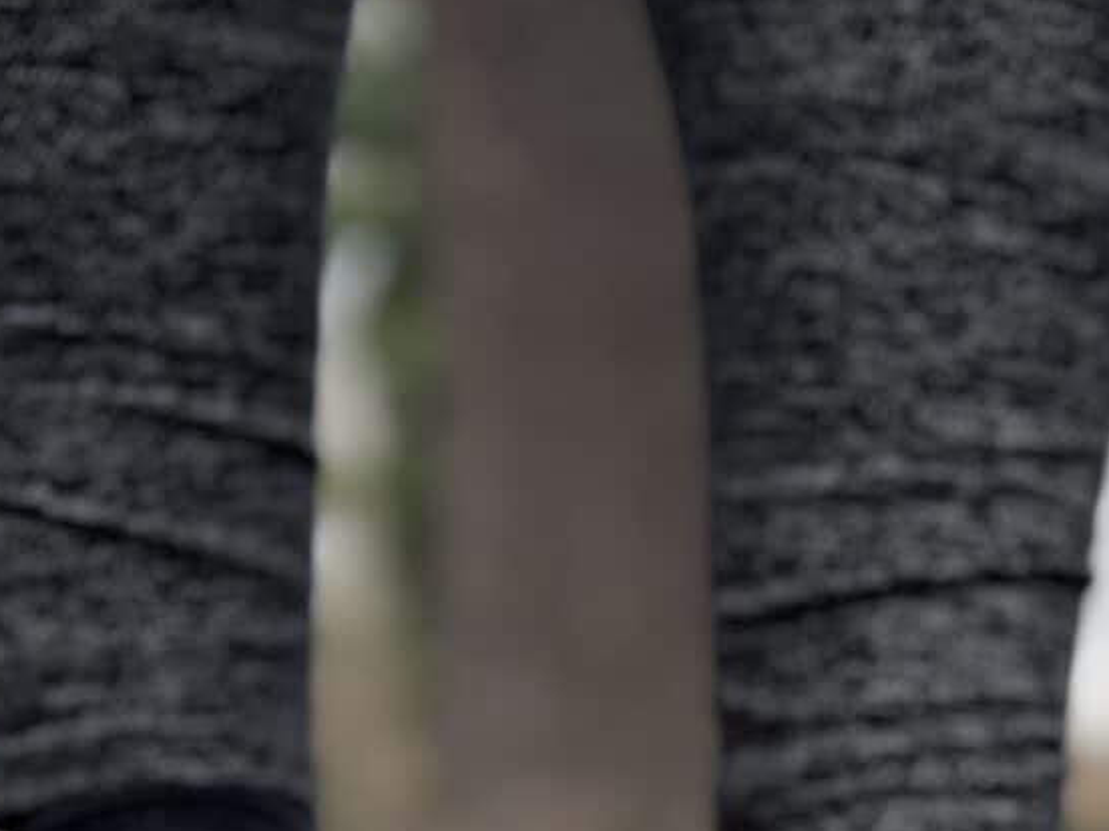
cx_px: 775
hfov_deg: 21.9
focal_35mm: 89
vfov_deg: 15.0
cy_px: 1357
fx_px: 2851
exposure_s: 1/172
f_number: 1.78
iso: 80
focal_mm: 6.76
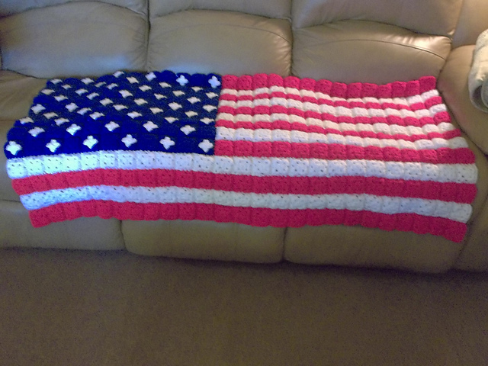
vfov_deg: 42.9
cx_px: 244
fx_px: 465
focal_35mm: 33
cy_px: 183
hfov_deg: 55.4
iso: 357
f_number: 3.3
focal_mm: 5.9
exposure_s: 1/8
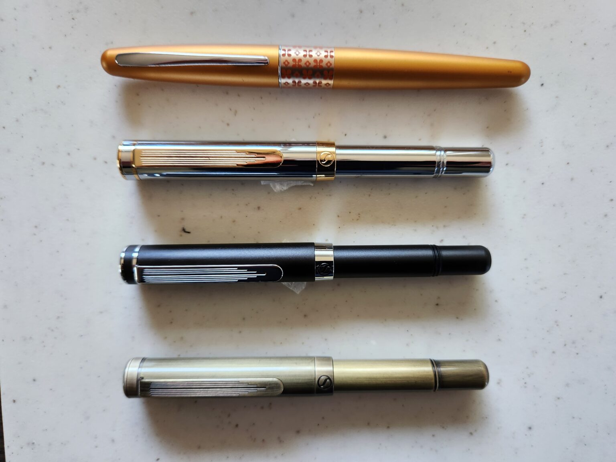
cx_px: 308
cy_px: 231
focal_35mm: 23
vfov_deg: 58.9
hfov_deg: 73.9
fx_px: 409
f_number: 1.8
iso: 160
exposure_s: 1/180
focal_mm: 5.4
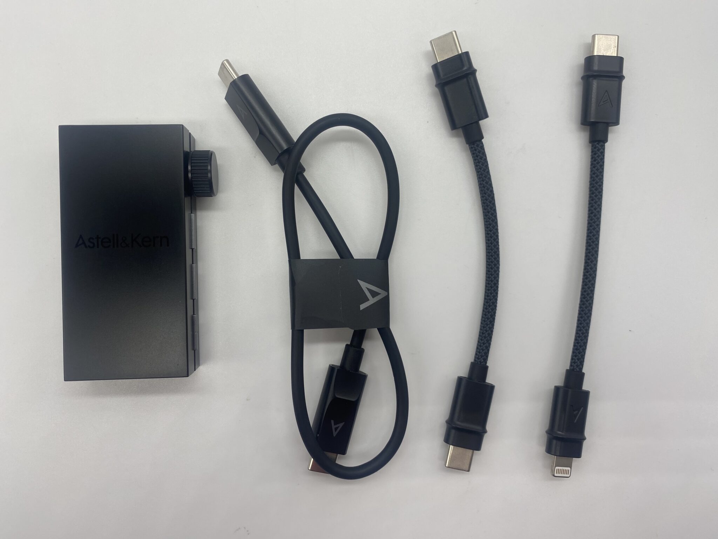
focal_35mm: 26
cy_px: 270
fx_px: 539
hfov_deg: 67.3
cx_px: 359
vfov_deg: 53.1
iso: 32
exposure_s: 1/415
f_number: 1.8
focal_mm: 4.25
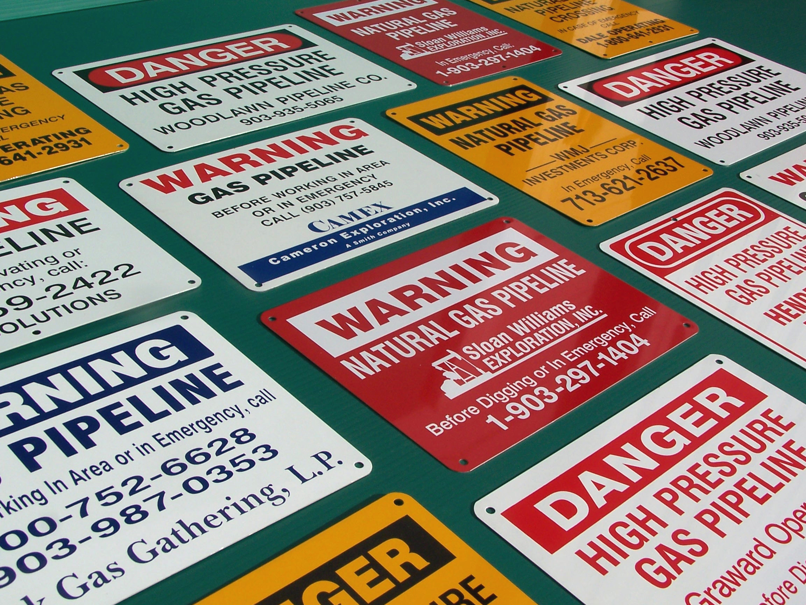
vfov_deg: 30.3
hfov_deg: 39.7
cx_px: 403
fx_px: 1118
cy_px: 302
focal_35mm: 48
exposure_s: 1/1000
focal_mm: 8
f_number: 5.6
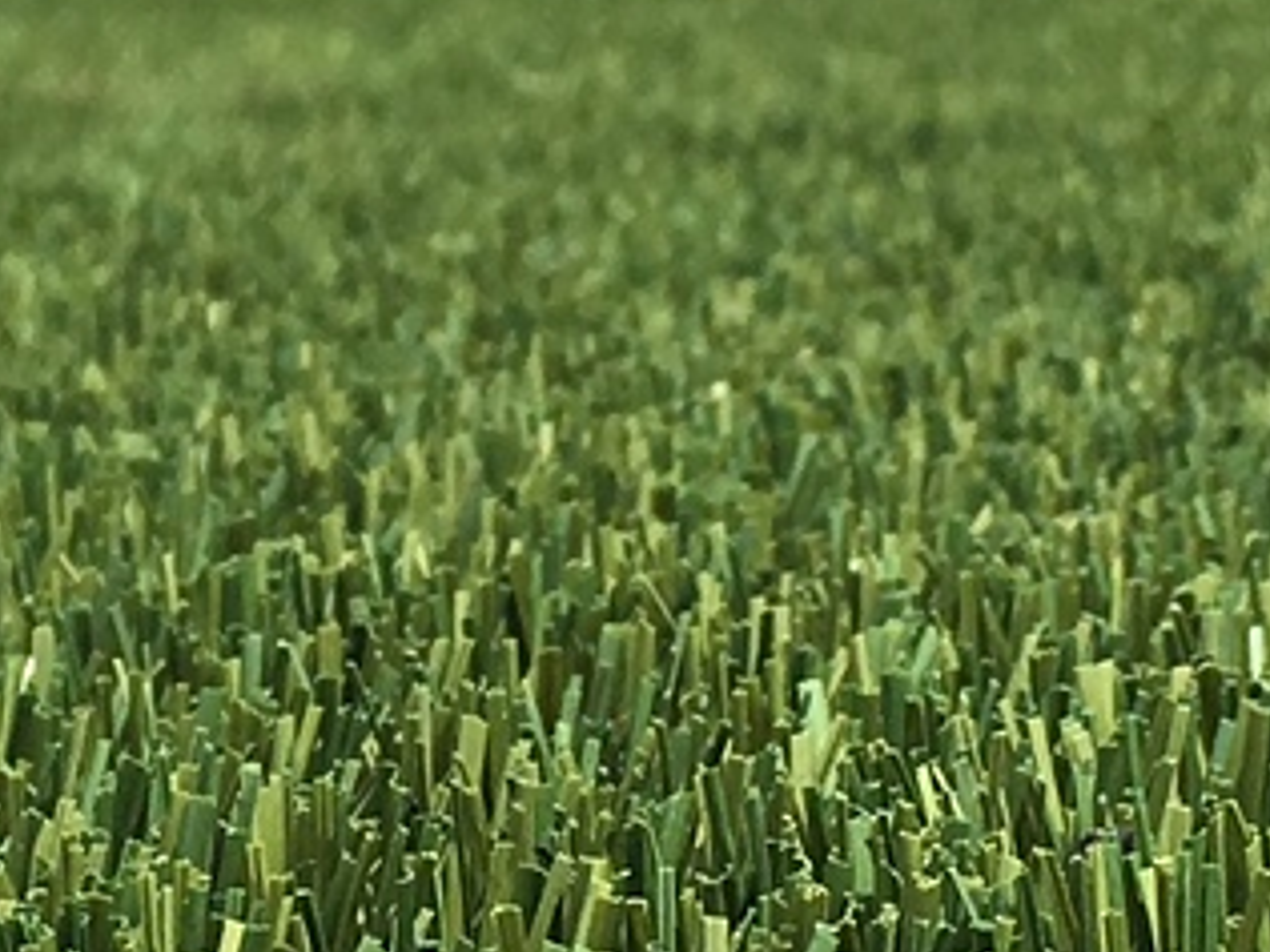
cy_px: 470
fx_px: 6787
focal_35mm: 185
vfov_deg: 8.0
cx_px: 137
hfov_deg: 10.6
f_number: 2.2
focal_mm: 4.15
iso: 25
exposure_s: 1/1451
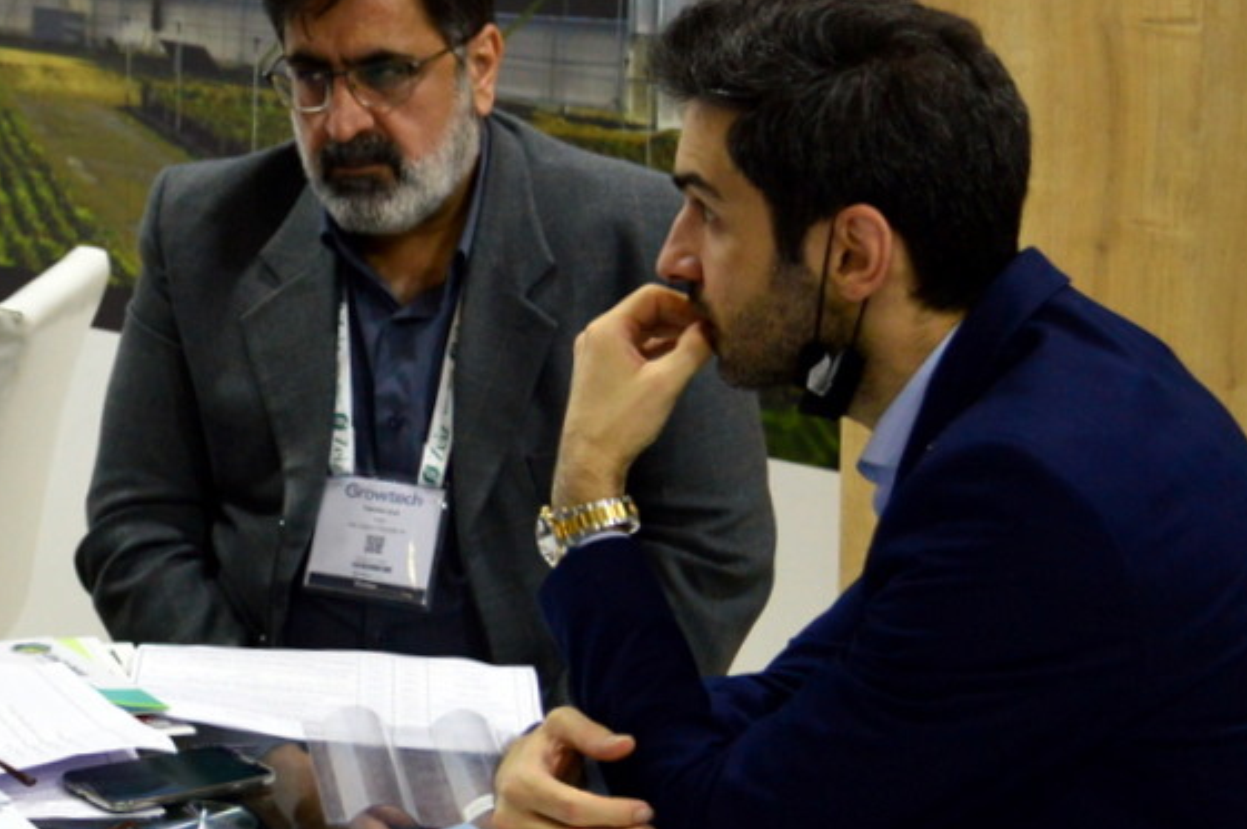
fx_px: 3080
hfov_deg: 21.9
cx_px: -36
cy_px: 21
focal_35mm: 89
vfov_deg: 15.1
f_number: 5.6
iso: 720
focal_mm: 26
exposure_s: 1/125
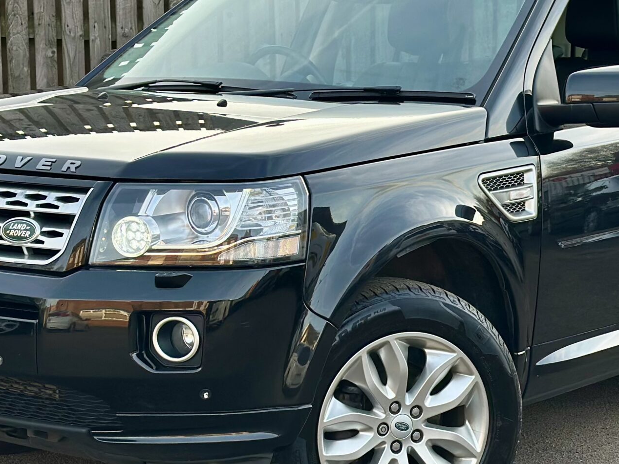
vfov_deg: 15.2
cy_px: 281
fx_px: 1734
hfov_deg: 20.2
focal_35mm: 97
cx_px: 374
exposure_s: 1/584
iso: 80
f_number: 1.78
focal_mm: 6.86
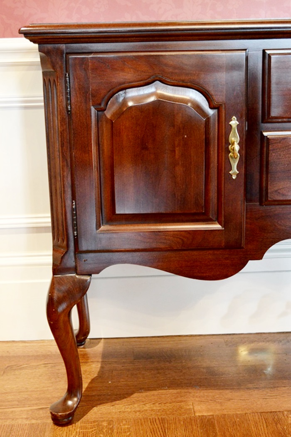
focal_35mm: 48
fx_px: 583
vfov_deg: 41.1
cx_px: 146
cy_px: 218
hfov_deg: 28.0
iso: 1400
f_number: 4.8
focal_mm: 32
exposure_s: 1/15
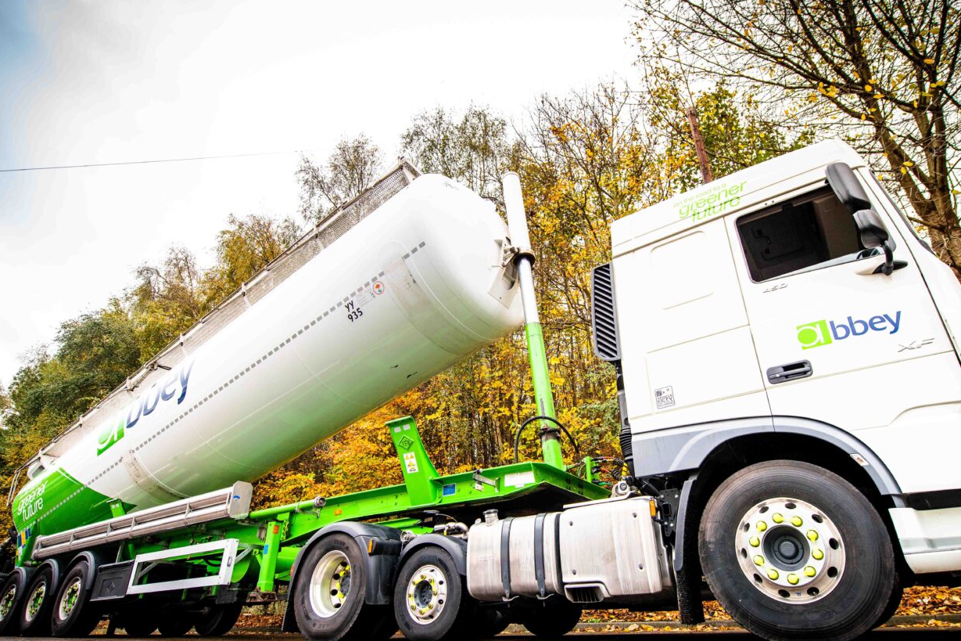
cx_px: 522
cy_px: 358
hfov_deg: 83.8
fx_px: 534
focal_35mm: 20
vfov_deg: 61.7
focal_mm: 16
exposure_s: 1/320
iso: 400
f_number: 4
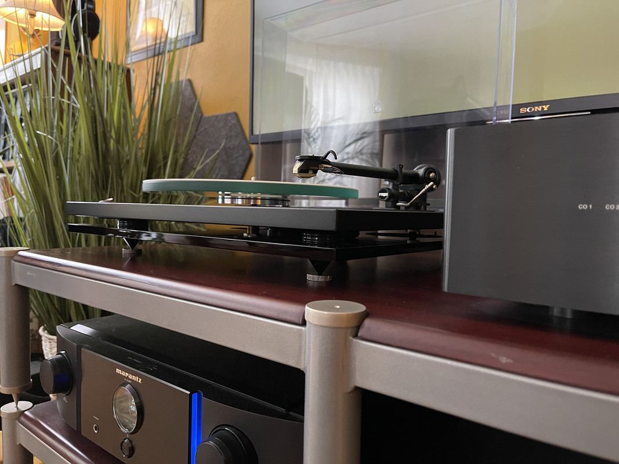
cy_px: 232
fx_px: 465
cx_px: 310
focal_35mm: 26
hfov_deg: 67.3
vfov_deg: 53.1
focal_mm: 5.1
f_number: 1.6
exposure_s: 1/30
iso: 640
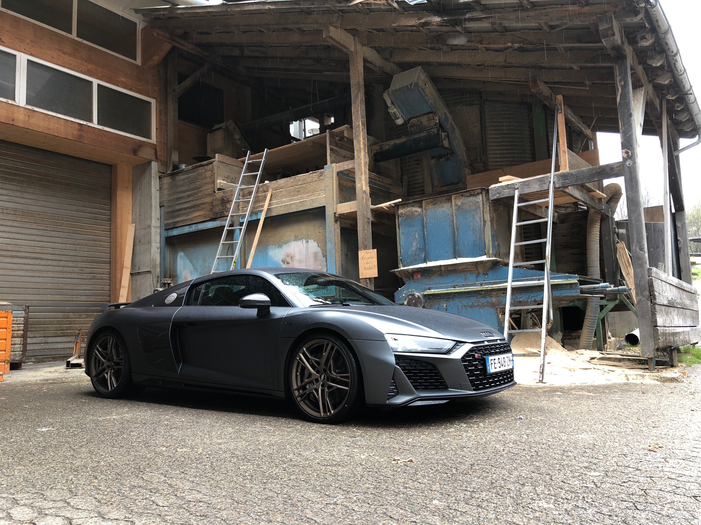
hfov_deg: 63.4
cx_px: 350
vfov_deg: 49.7
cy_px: 262
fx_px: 567
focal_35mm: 28
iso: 32
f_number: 1.8
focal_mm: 4
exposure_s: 1/82
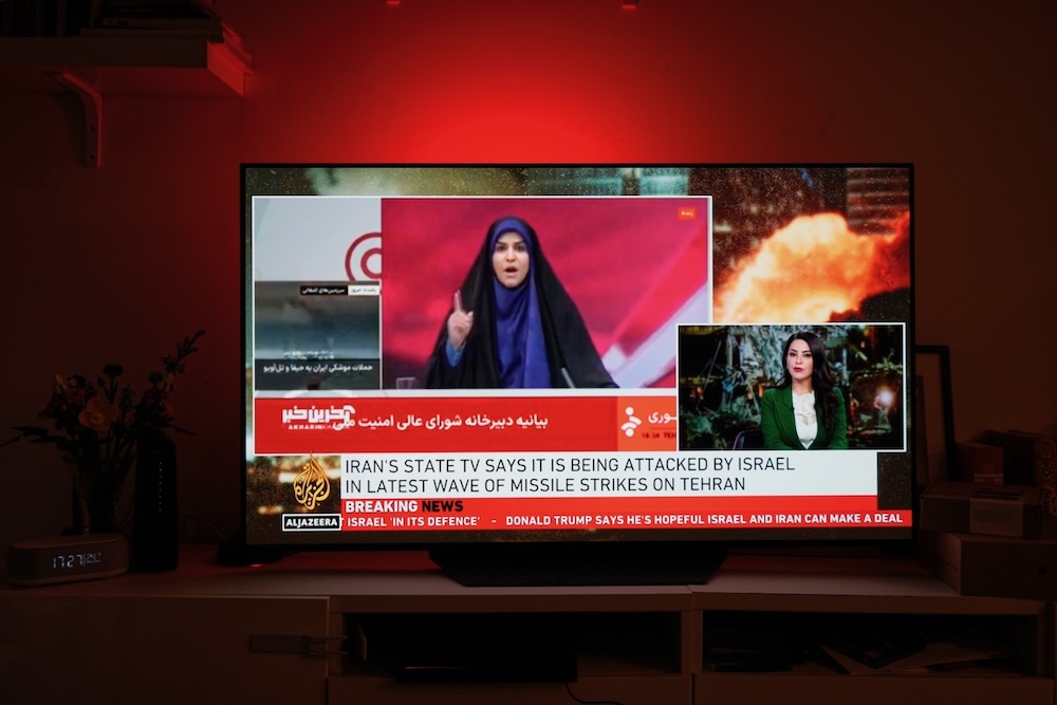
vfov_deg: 37.9
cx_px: 528
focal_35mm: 35
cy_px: 352
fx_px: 1028
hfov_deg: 54.4
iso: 250
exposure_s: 1/50
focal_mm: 35
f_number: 2.8
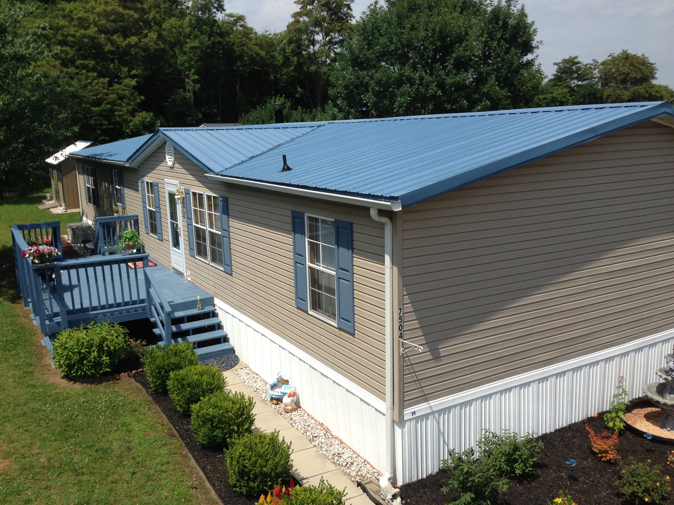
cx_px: 337
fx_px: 643
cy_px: 252
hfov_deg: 55.4
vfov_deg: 42.9
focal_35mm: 33
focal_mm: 4.13
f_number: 2.4
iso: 50
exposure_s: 1/1748
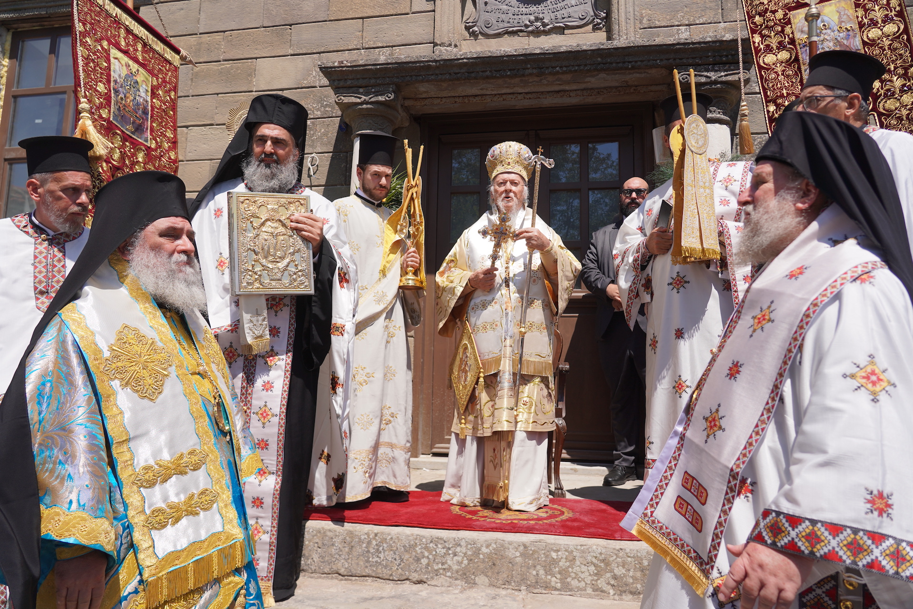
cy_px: 304
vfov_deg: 53.1
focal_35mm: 24
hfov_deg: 73.7
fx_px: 609
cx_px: 456
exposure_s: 1/1000
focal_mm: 24
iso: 100
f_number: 4.5
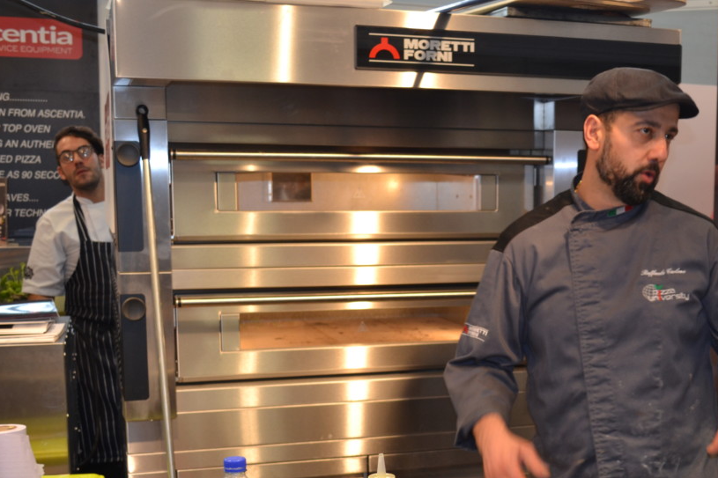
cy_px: 345
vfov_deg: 25.3
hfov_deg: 36.8
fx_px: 1057
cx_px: 520
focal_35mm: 53
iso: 400
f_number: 4
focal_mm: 24
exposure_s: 1/60
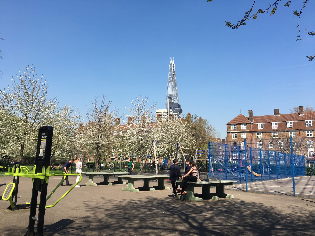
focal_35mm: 29
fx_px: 264
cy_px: 118
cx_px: 158
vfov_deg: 48.2
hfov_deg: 61.7
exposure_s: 1/1350
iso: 25
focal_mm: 4.15
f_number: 2.2
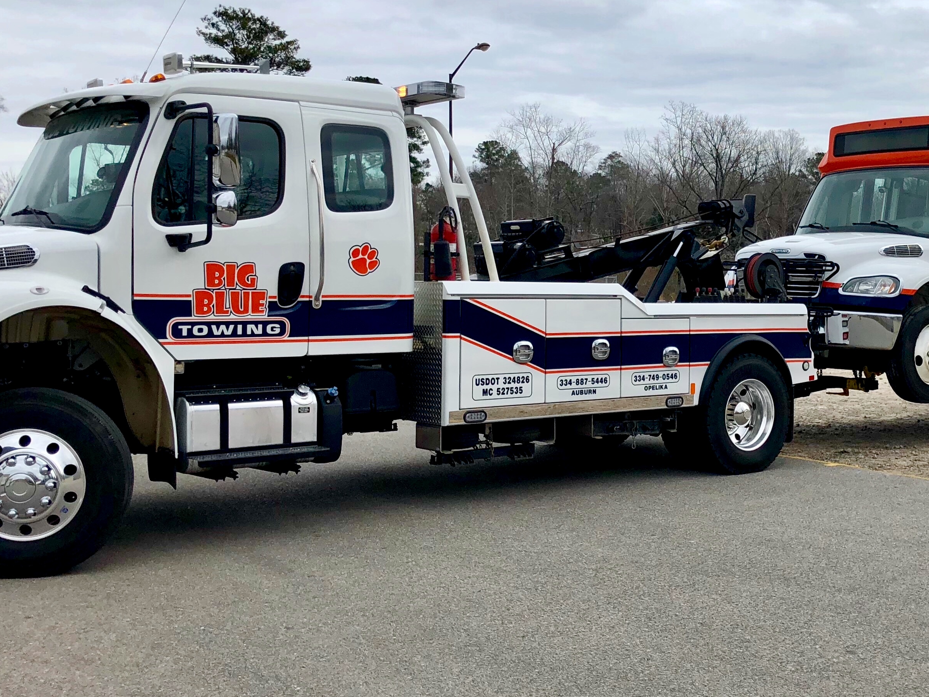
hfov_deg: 39.8
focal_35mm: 47
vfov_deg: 30.9
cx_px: 646
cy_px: 319
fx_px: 1261
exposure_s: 1/1656
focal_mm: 4
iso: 20
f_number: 1.8
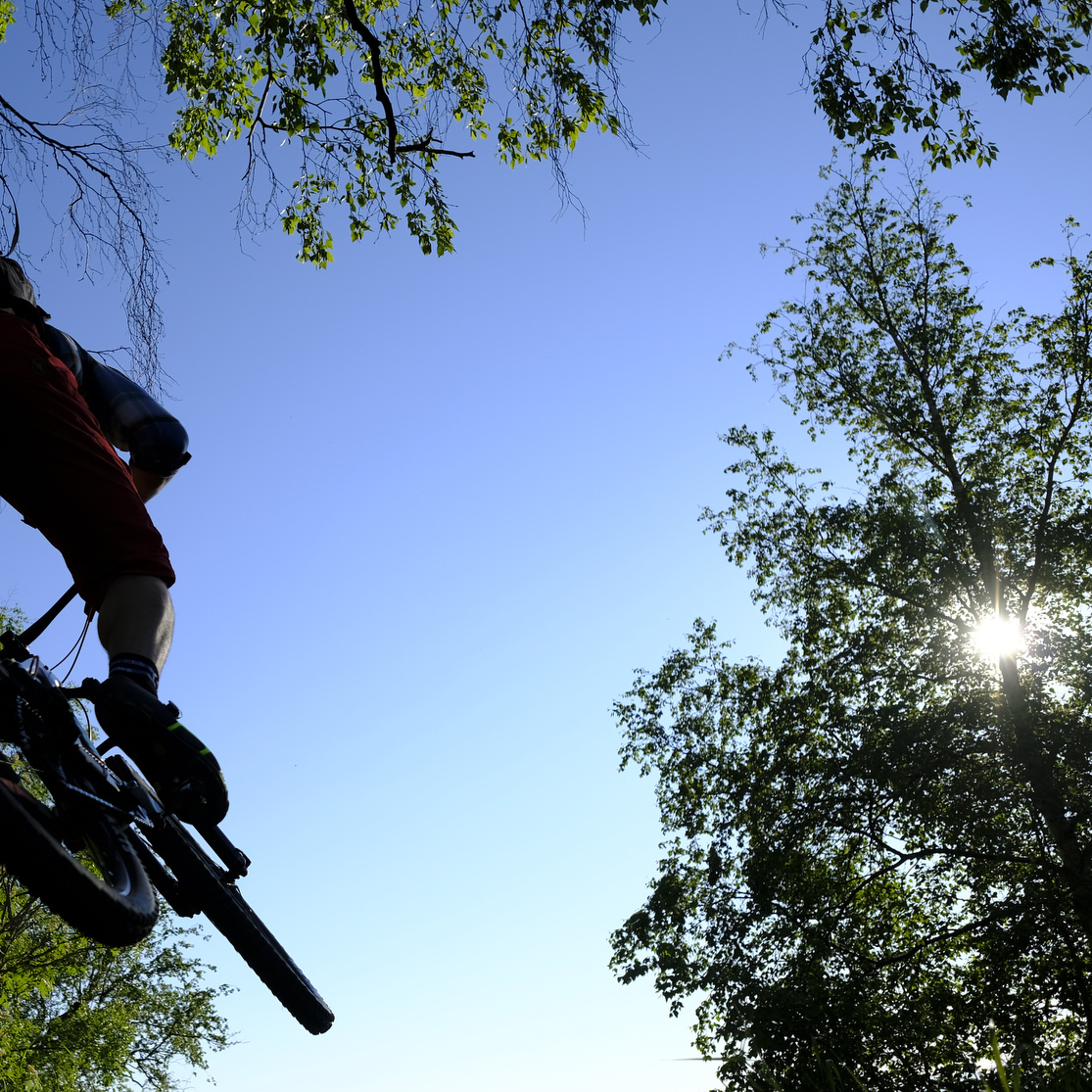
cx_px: 181
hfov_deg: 47.6
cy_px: 572
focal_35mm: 32
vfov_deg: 51.1
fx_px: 1142
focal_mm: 14
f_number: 3.2
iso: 200
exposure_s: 1/2500
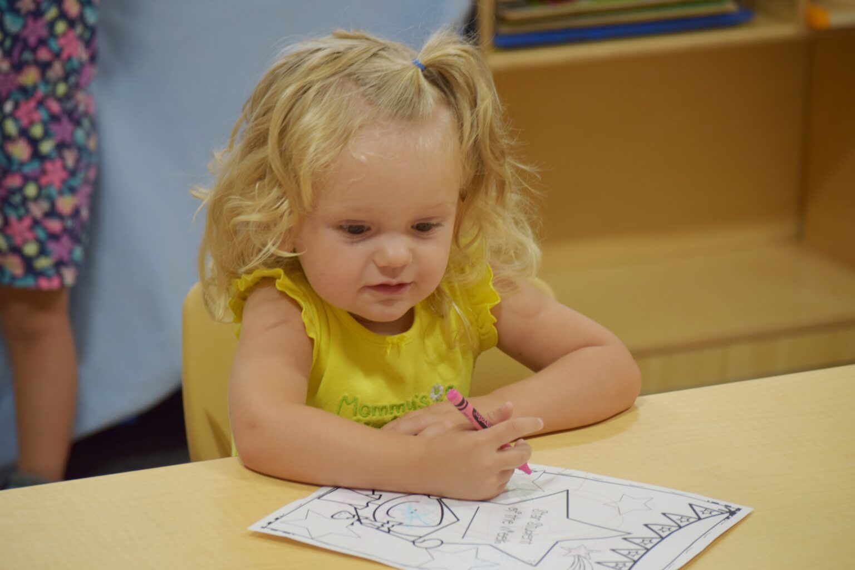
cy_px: 285
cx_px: 428
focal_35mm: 147
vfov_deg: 9.3
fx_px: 3491
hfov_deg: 14.0
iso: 640
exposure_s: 1/60
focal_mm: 98
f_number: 4.5
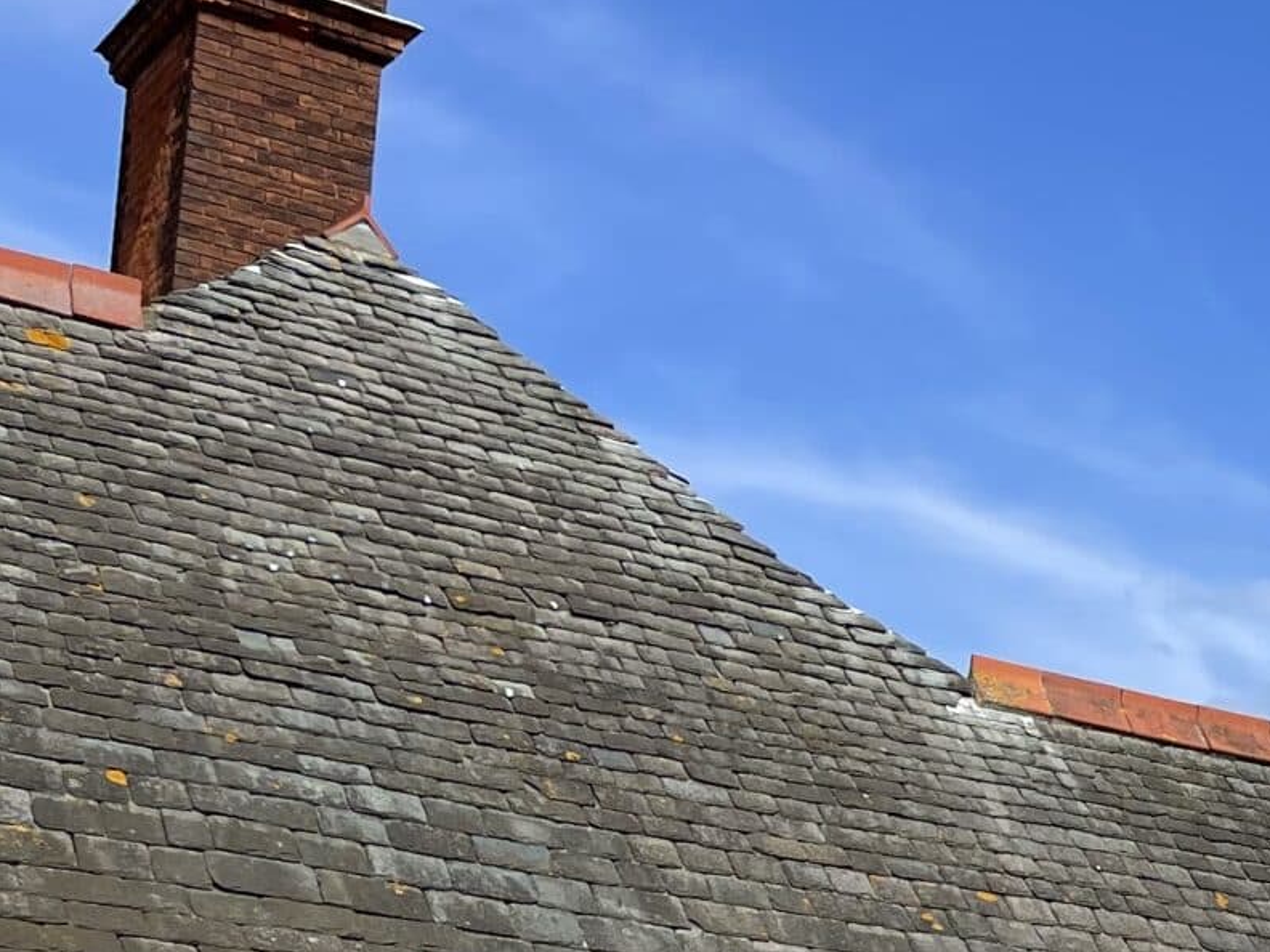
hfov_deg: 19.4
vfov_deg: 16.4
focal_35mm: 84
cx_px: 2049
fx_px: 3082
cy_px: 1327
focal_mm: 5.1
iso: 32
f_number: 1.6
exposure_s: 1/5128
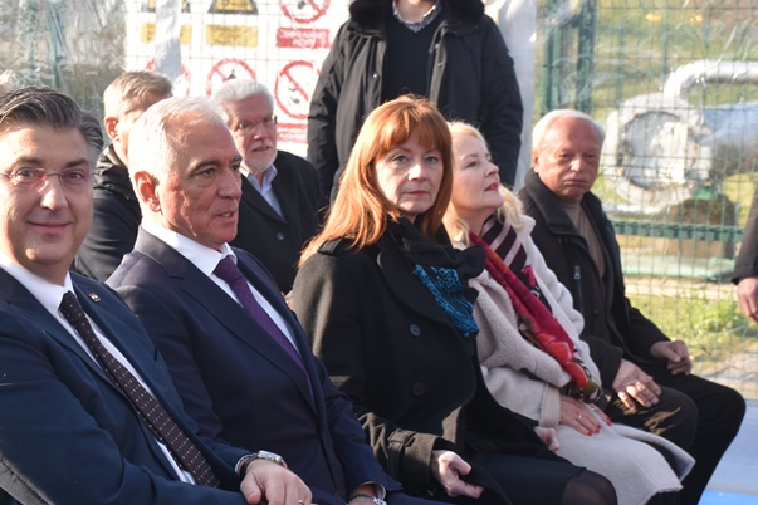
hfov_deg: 19.0
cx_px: 220
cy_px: 296
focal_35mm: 107
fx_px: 2253
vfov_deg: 12.8
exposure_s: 1/250
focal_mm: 42
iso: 200
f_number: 5.6
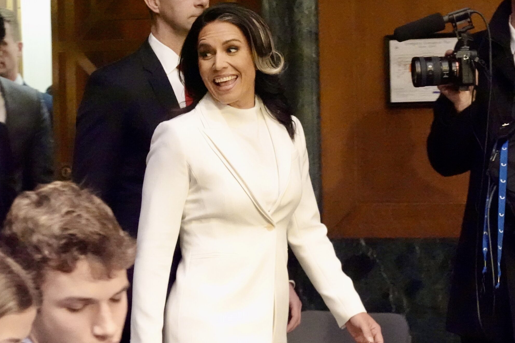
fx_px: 2188
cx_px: 290
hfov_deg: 13.4
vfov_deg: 9.0
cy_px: 156
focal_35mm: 153
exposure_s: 1/100
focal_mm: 43.55
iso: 6400
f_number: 4.5
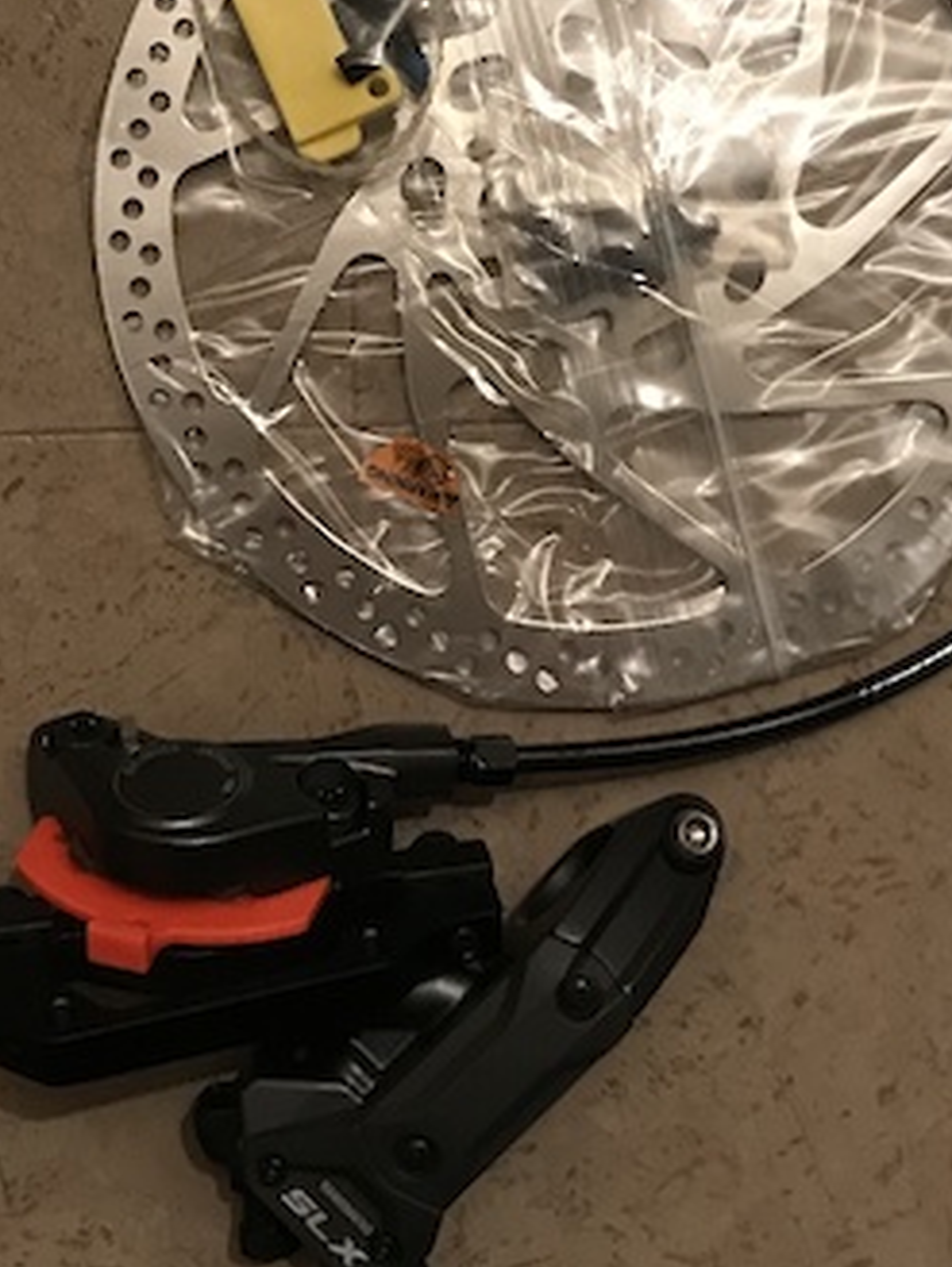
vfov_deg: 27.7
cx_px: 443
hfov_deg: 21.6
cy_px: 173
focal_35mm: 68
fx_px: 2492
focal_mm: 3.99
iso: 100
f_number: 1.8
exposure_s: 1/13
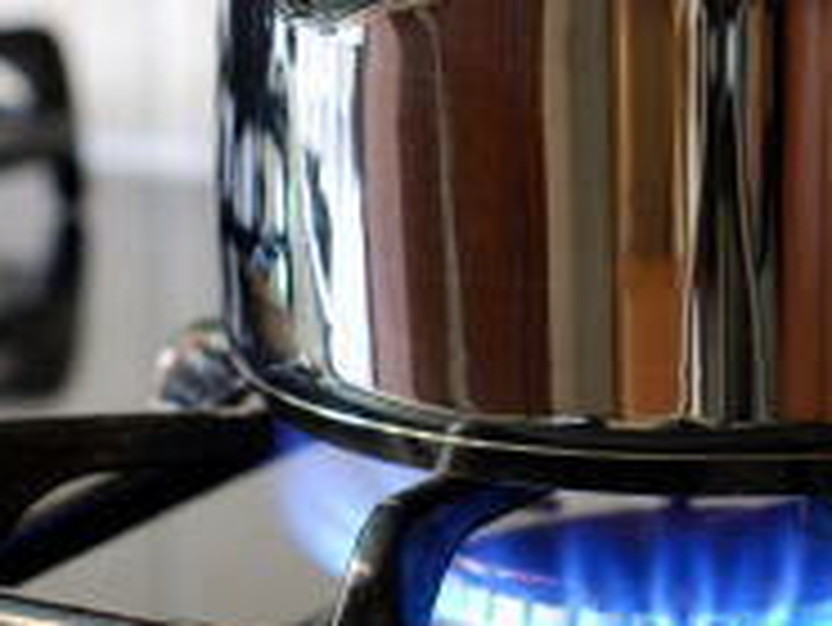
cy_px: 133
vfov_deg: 9.0
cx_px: 688
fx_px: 3968
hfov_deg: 11.9
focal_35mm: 165
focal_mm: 50
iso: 100
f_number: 4.5
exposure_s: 1.6
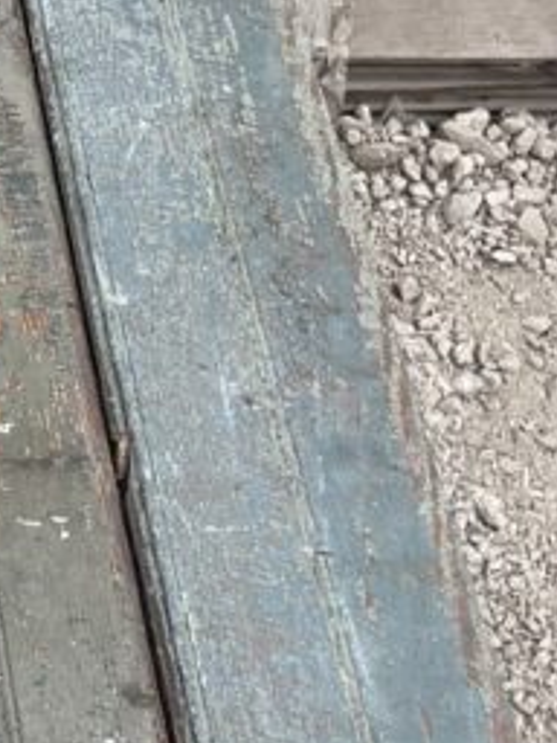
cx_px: -508
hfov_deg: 12.7
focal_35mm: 104
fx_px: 2231
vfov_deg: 18.9
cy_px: 363
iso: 32
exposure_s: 1/158
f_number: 1.6
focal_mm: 4.2
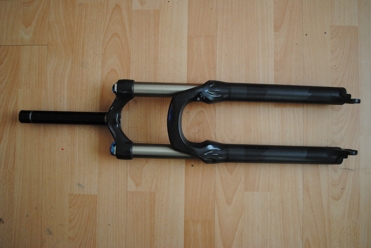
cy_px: 124
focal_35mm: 30
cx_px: 186
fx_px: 310
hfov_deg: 61.9
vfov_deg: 43.7
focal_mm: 20
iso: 200
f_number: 3.8
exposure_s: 1/60
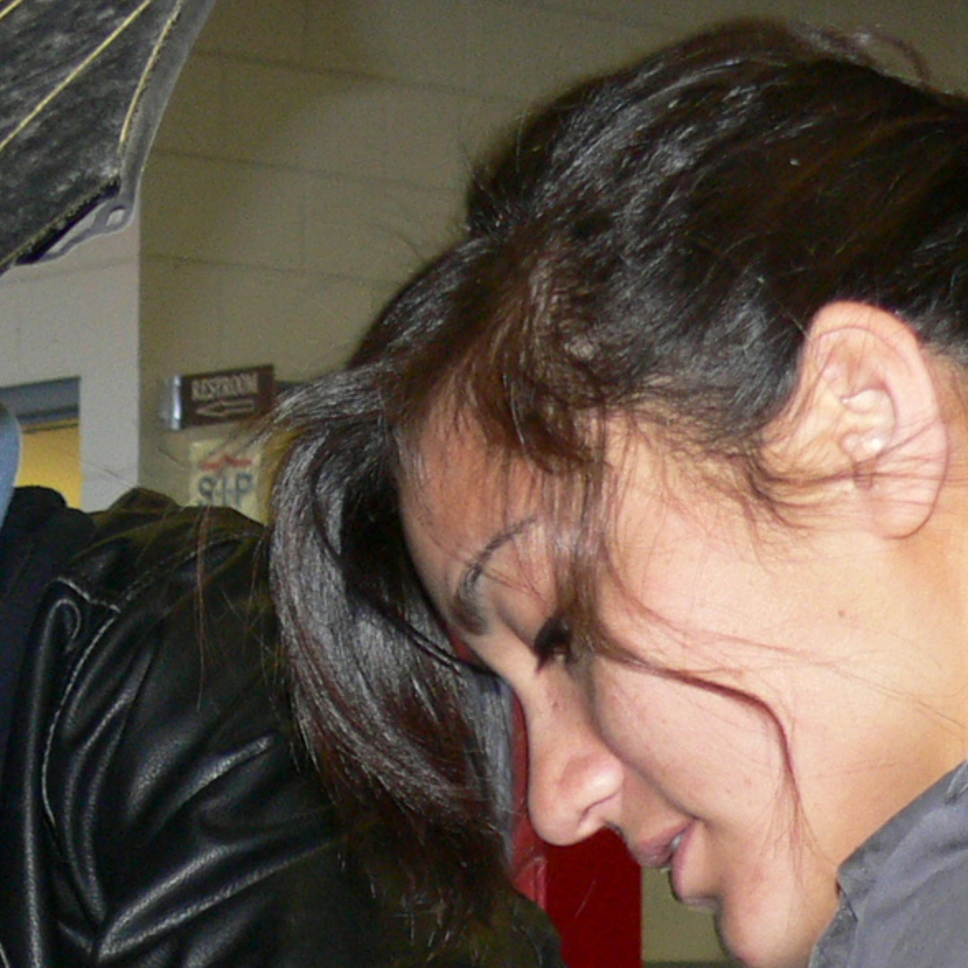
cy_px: 1481
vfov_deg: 12.3
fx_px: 4271
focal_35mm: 135
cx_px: 256
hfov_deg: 12.9
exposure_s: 1/30
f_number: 2.8
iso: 100
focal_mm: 7.4
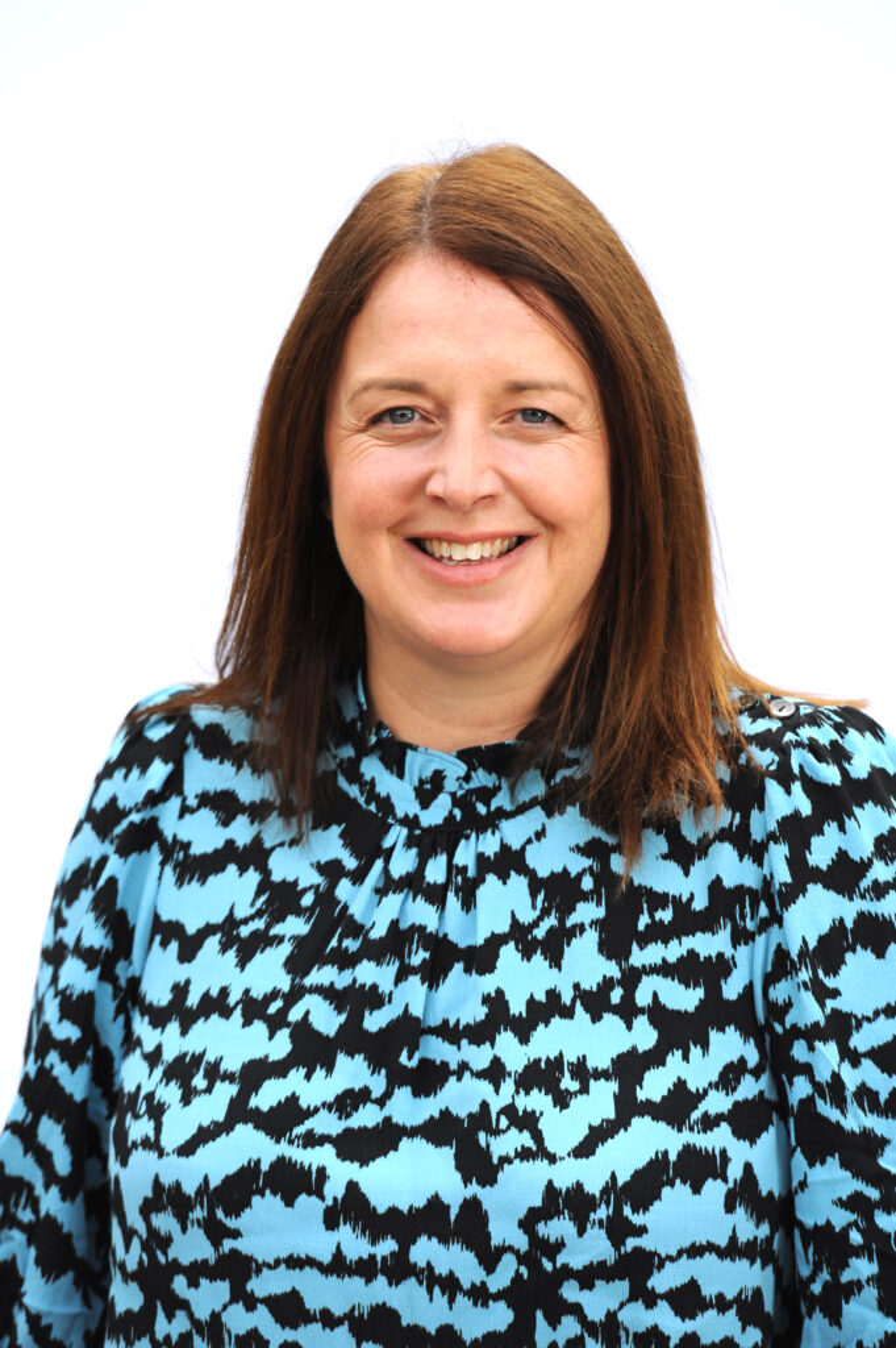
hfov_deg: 6.9
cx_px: 448
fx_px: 7479
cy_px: 674
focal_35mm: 200
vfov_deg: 10.3
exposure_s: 1/250
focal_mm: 200
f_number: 5
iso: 250
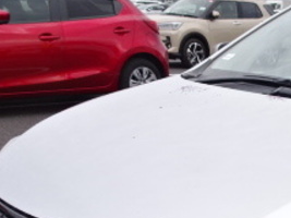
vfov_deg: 19.6
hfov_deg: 24.5
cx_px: 349
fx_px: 605
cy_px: 238
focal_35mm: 72
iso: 80
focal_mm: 4.1
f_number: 3.5
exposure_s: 1/500
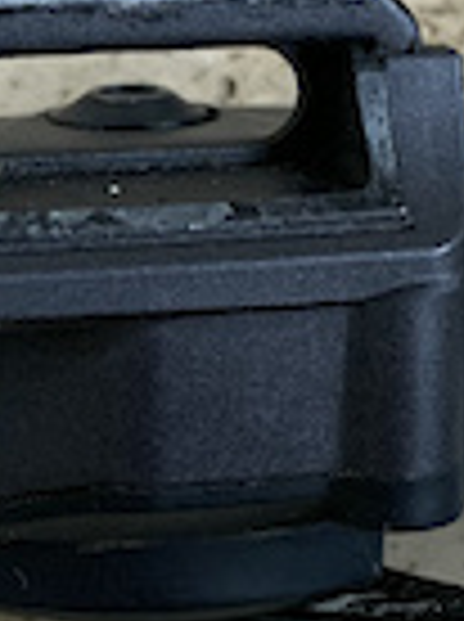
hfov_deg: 9.8
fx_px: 2707
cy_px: 342
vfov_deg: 13.1
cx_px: 113
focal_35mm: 151
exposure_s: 1/60
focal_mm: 4.25
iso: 160
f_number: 1.8
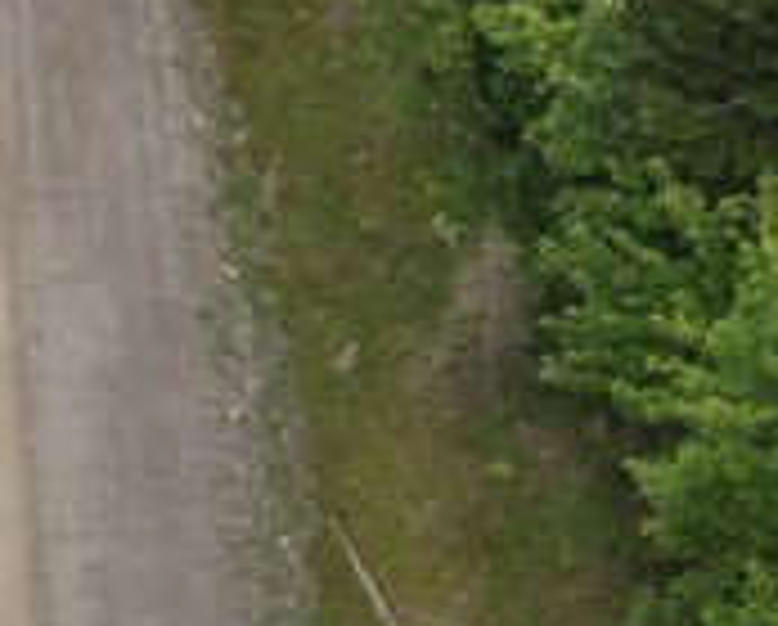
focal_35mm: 180
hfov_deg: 10.5
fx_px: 4152
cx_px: -241
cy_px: -743
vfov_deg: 8.1
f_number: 2.8
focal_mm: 4.5
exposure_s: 1/160
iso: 100
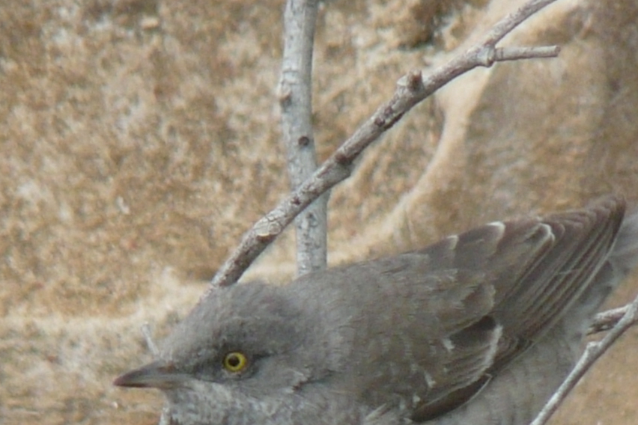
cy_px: 361
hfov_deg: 2.1
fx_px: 17437
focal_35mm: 984
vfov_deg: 1.4
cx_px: 404
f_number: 5
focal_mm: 82.8
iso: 200
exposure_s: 1/500
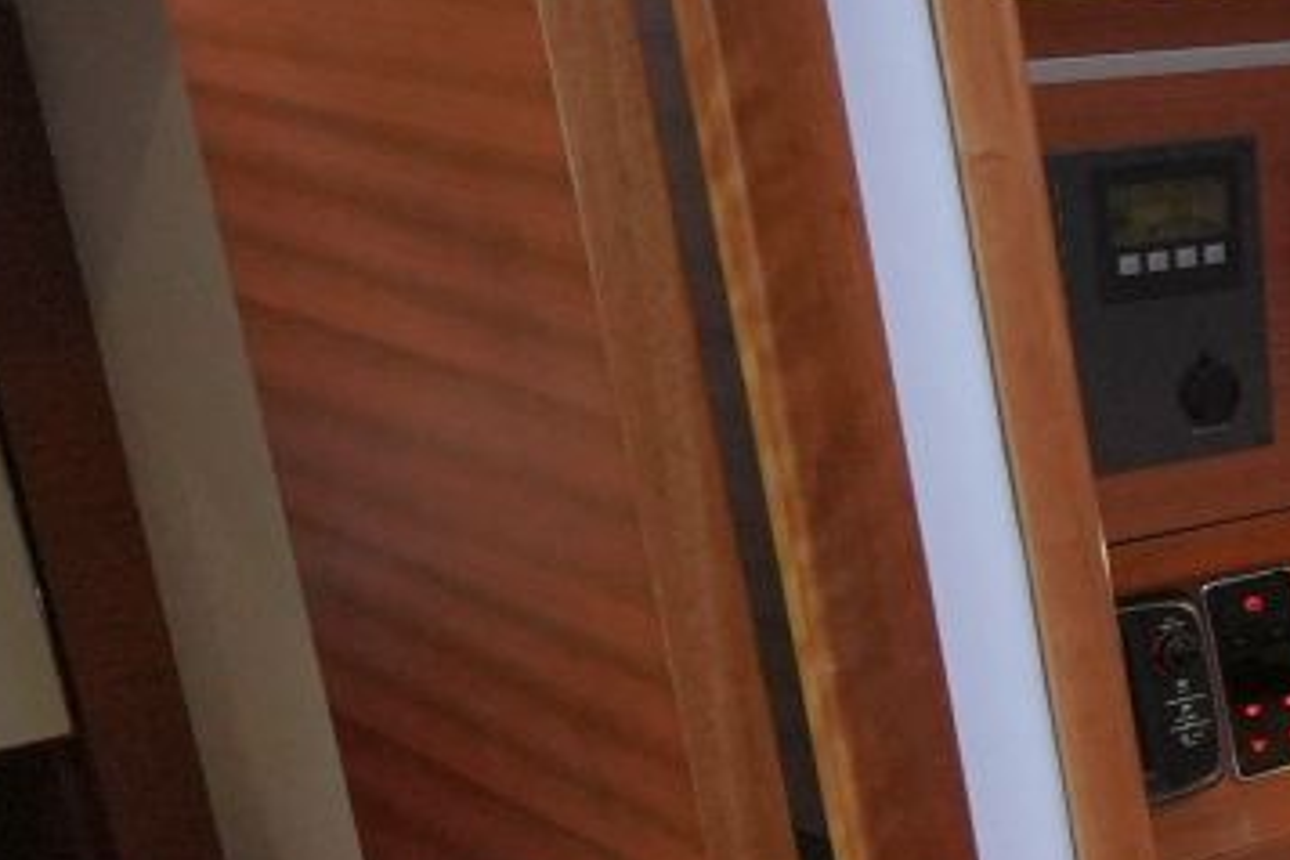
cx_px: 3418
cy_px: 558
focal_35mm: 89
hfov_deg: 13.3
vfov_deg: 15.4
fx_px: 3178
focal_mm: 11
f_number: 4
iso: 1250
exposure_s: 1/160
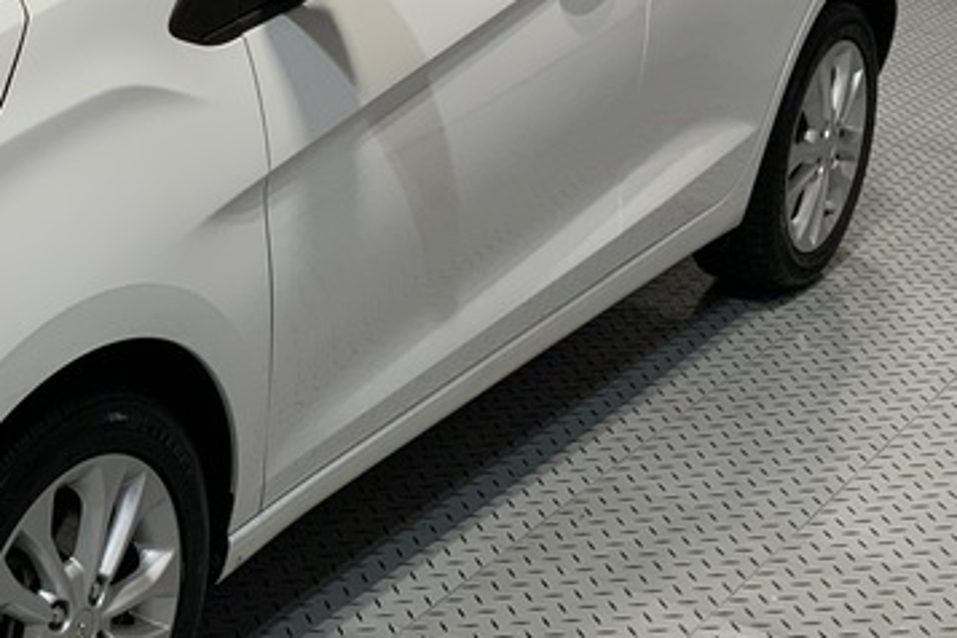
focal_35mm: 81
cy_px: 233
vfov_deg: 16.8
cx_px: -46
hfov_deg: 23.8
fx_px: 2153
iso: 32
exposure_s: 1/90
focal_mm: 3
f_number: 1.8
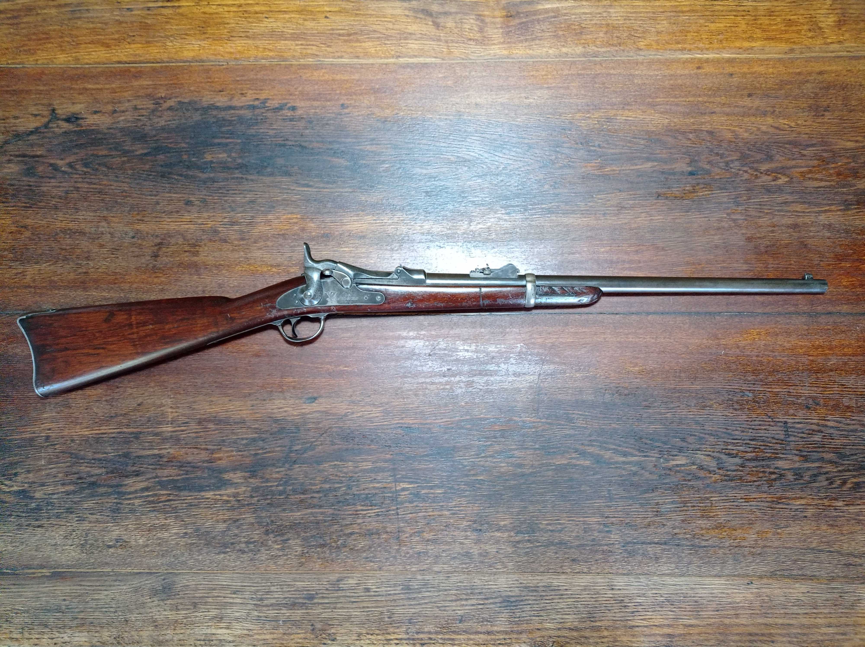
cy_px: 324
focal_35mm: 28
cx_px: 432
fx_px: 699
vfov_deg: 49.7
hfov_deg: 63.5
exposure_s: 1/33.3
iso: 463
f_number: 1.79
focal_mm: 4.74
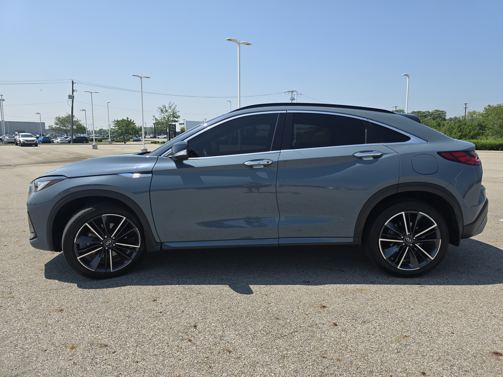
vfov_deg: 58.9
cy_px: 188
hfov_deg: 73.9
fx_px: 334
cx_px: 252
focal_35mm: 23
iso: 12
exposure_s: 1/823
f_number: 1.7
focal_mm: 6.3
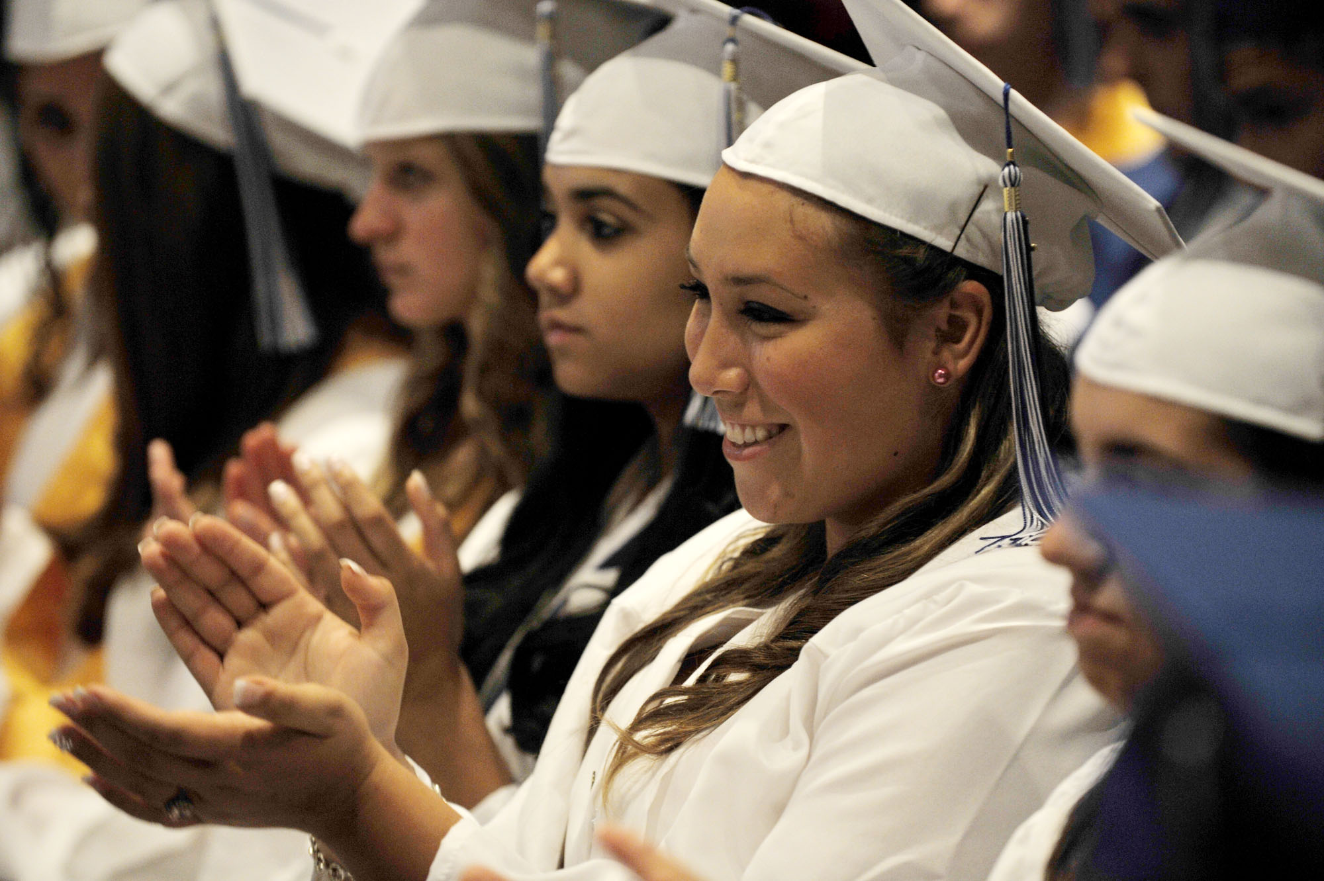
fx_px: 7351
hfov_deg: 10.3
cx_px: 662
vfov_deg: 6.9
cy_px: 440
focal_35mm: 200
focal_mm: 200
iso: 1600
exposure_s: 1/200
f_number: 4
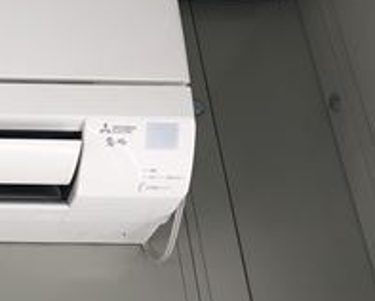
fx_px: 878
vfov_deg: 19.3
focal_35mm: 79
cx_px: -116
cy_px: 82
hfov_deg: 21.7
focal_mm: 3.99
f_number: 1.8
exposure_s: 1/294
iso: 20
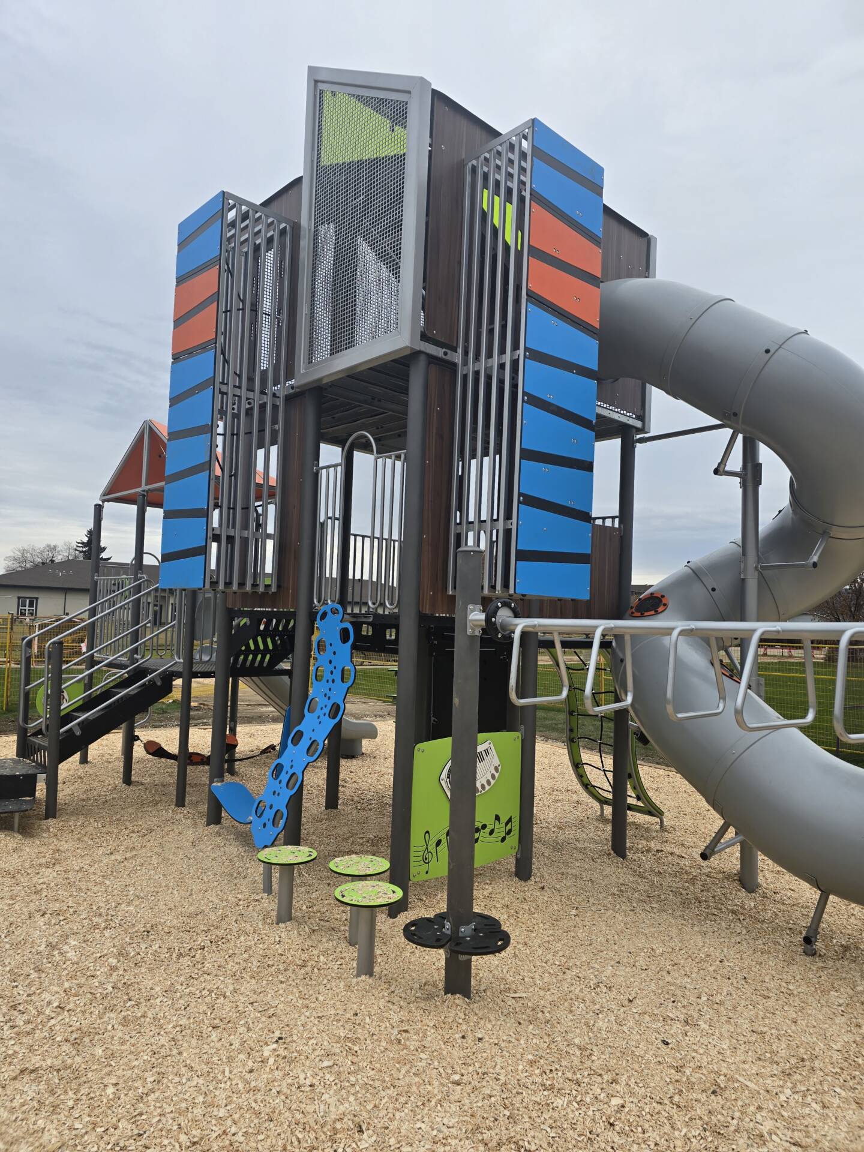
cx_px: 432
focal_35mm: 23
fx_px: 765
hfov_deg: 58.9
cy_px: 576
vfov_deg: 73.9
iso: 12
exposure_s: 1/217
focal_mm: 6.3
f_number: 1.7
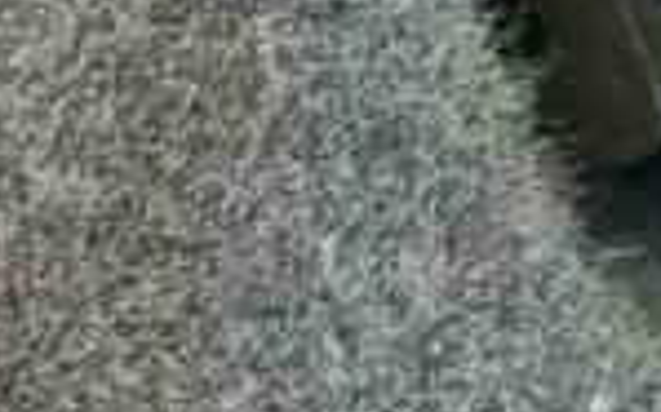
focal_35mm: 175
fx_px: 3151
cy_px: 1360
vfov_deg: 6.6
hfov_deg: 10.1
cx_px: -1056
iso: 500
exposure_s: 1/50
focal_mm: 6.7
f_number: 1.8
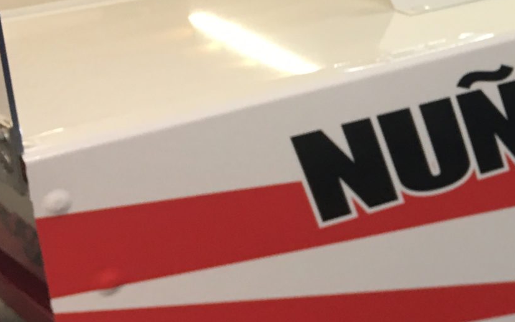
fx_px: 1334
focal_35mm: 95
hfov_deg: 19.6
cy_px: 173
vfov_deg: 13.8
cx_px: 723
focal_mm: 4.15
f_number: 2.2
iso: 25
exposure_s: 1/15
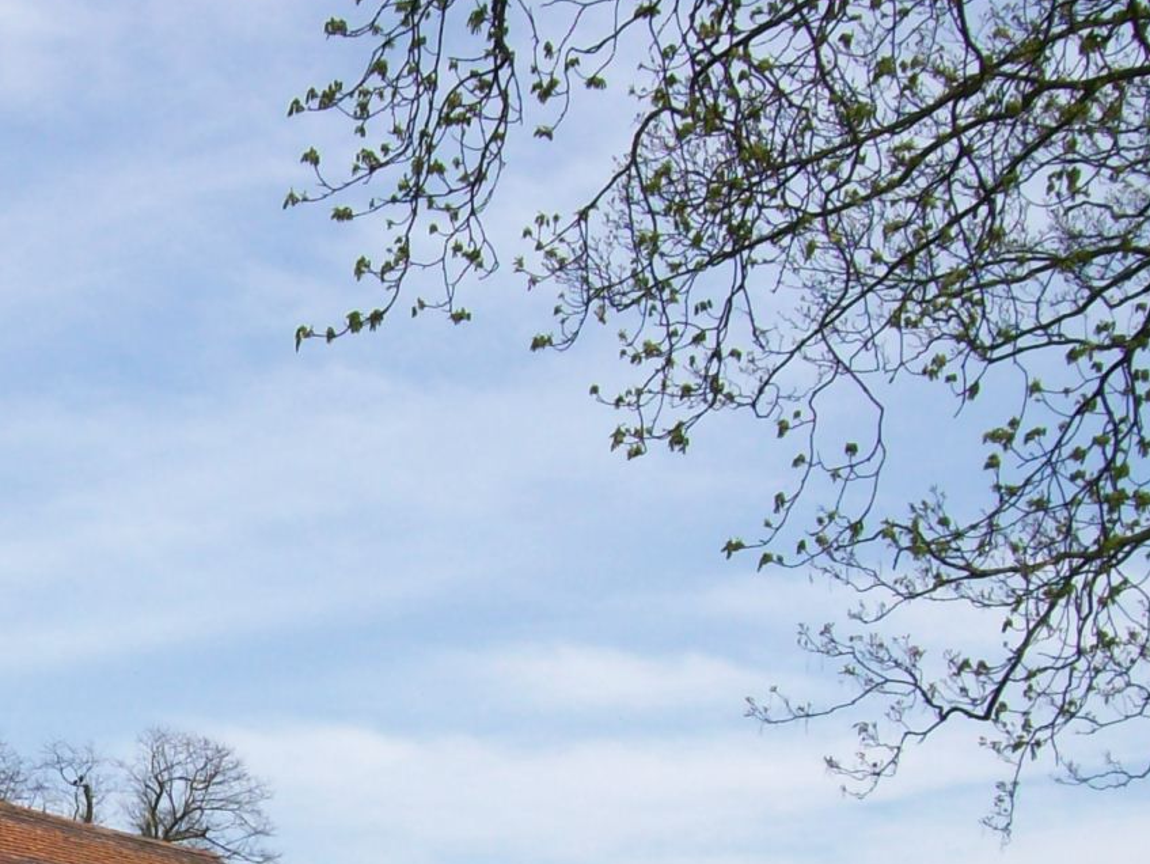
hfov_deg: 21.3
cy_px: 872
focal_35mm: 87
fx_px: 2892
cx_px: -141
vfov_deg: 16.6
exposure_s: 1/497
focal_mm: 6
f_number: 4.8
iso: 80
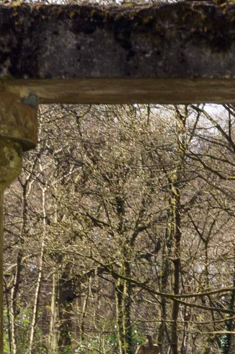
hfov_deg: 7.7
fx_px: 1727
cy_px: 441
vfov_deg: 11.4
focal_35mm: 176
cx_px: 236
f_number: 13
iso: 400
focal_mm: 31
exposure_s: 1/60
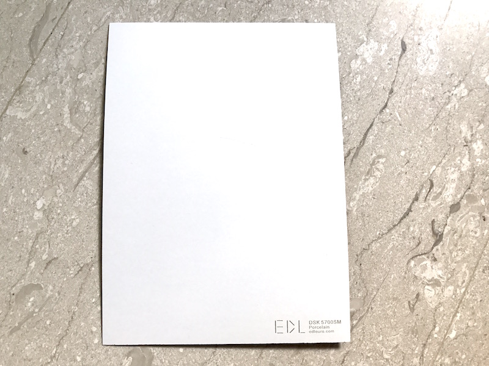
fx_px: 396
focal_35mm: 28
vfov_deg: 49.7
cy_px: 183
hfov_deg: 63.4
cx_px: 244
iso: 32
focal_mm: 3.99
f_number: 1.8
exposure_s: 1/100
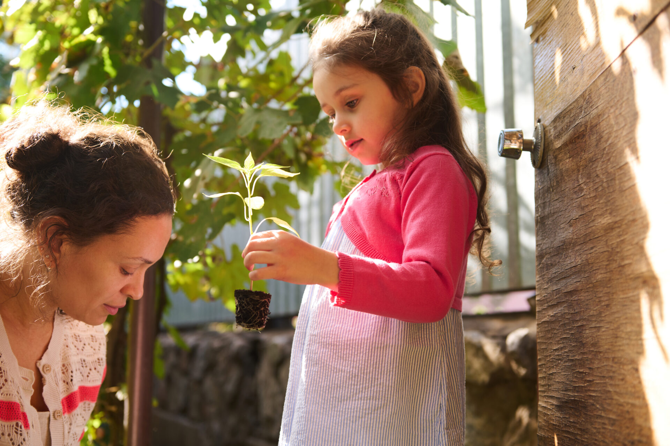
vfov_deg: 28.0
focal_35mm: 48
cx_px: 335
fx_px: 893
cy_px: 223
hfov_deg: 41.1
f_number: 3.2
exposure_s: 1/320
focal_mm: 48
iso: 200
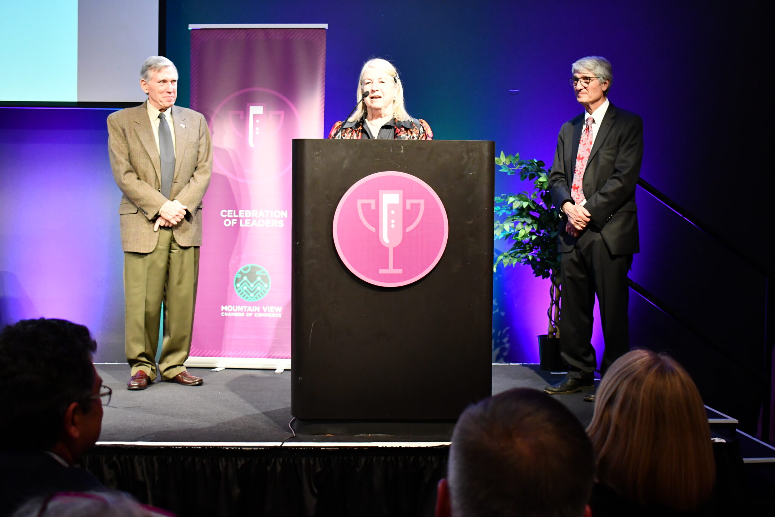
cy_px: 258
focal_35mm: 45
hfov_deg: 43.6
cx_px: 388
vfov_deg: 29.9
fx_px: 969
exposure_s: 1/60
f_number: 4.2
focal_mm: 30
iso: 3600
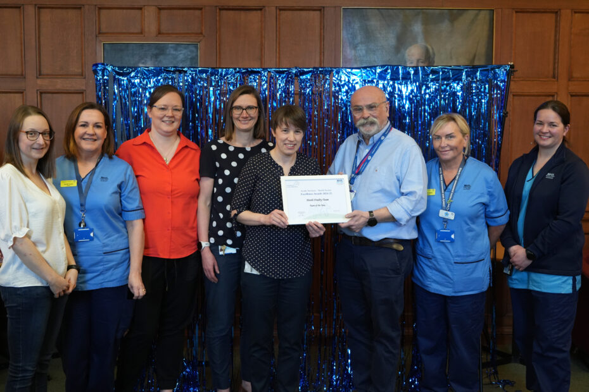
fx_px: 818
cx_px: 294
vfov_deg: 27.0
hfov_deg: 39.6
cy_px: 196
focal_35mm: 50
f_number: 5.6
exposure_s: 1/125
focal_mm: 50
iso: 3200
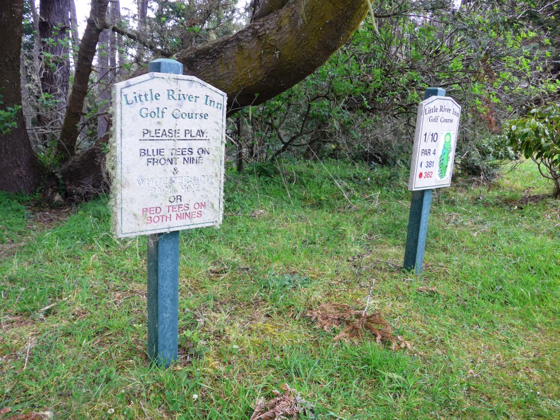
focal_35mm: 29
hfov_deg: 61.7
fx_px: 469
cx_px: 280
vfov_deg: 48.2
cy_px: 210
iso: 80
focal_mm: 6
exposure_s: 1/80
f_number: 2
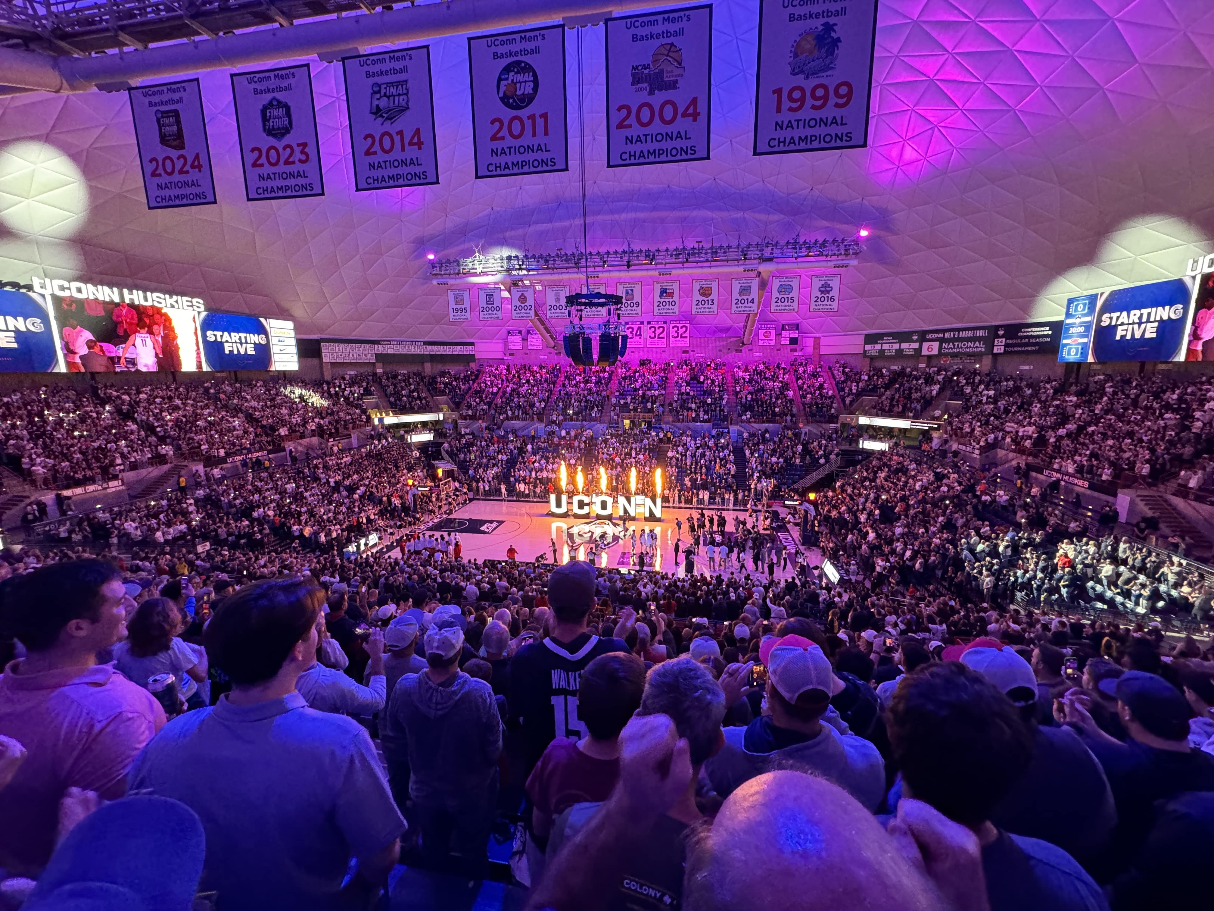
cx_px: 607
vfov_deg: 85.7
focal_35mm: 14
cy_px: 456
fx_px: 491
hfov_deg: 102.1
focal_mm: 2.22
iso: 500
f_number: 2.2
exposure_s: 1/60
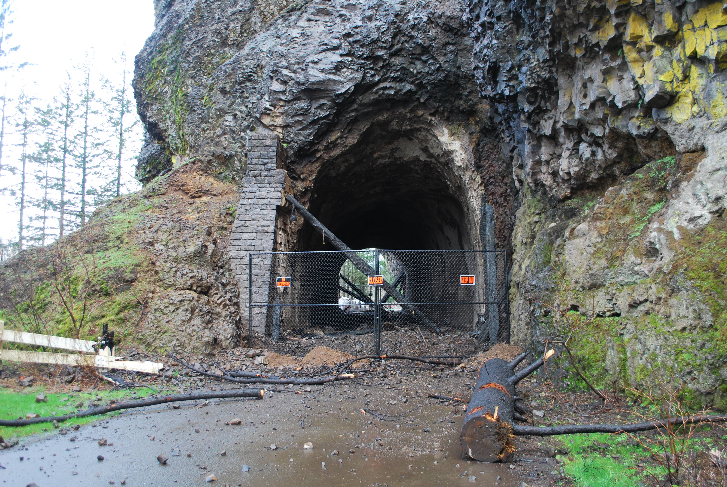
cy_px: 244
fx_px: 607
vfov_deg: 43.7
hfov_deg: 61.9
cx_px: 364
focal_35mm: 30
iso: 200
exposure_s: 1/60
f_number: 4
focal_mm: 20
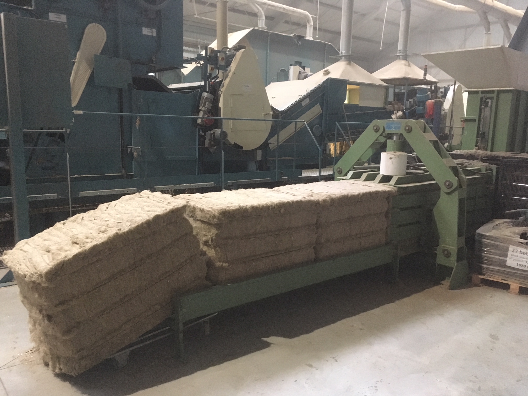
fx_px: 442
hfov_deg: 61.7
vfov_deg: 48.2
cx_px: 264
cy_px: 198
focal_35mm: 29
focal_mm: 4.15
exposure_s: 1/17
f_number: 2.2
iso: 250
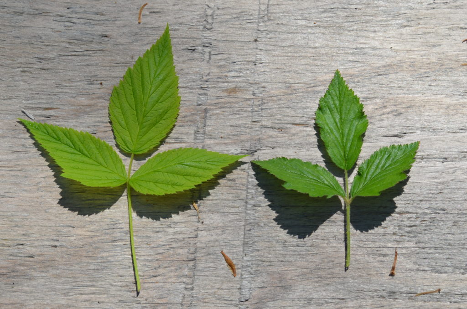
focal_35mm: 93
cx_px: 234
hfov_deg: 22.0
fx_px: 1204
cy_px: 154
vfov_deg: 14.6
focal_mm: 62
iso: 125
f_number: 6.3
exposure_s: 1/640
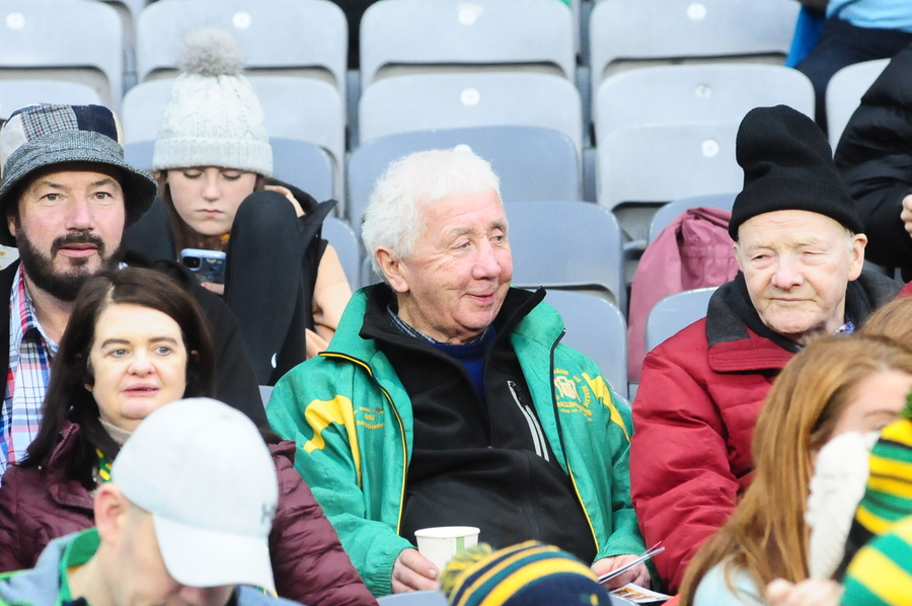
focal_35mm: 300
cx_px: 456
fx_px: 7592
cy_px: 303
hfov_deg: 6.9
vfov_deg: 4.6
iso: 3200
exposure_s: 1/160
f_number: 6.3
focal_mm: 200
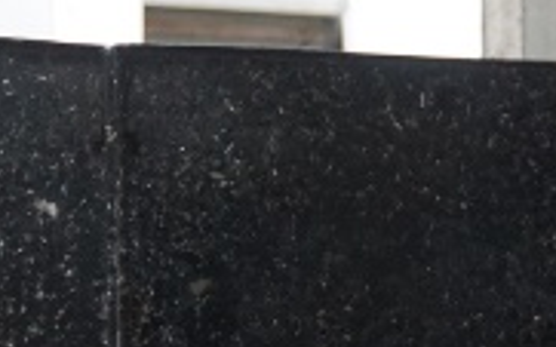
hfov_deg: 8.4
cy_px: 723
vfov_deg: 5.7
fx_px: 3408
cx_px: 1444
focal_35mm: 225
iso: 1000
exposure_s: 1/160
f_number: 4.5
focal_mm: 26
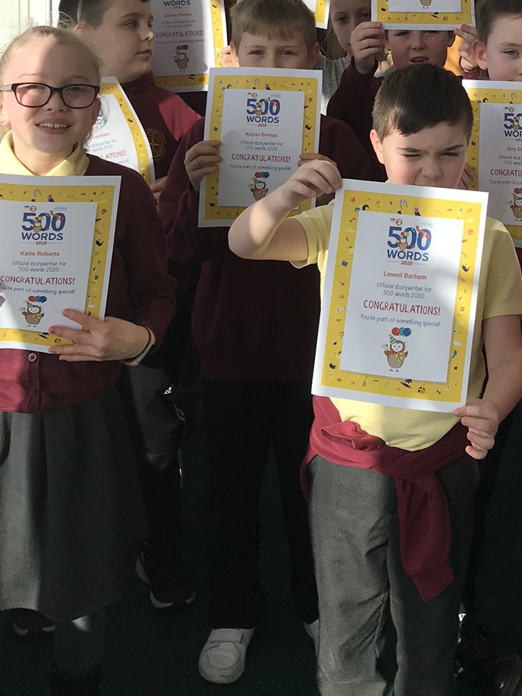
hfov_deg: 22.9
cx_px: 427
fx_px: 1266
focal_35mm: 63
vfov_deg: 29.2
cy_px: 46
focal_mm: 3.99
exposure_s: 1/1053
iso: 20
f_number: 1.8
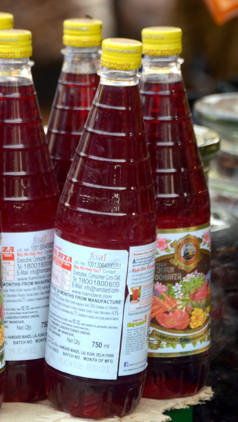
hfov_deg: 4.6
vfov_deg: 8.1
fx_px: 2985
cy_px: 211
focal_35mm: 266
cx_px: 70
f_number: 5.6
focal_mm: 112
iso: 1250
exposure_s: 1/320
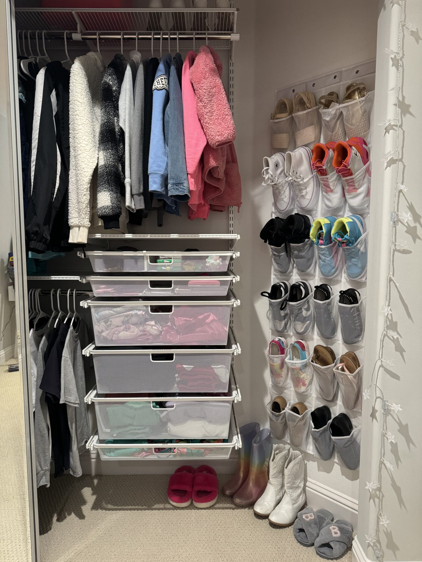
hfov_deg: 56.8
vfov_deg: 71.6
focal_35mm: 24
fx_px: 390
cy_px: 281
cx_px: 211
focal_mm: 6.76
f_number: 1.78
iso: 500
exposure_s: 1/60
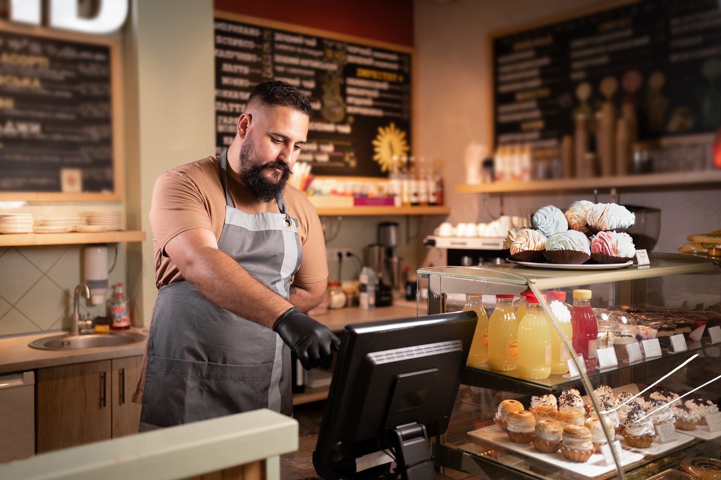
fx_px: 701
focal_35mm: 35
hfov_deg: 54.4
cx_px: 360
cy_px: 240
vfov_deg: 37.9
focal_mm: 35
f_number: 1.8
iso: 250
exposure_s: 1/125
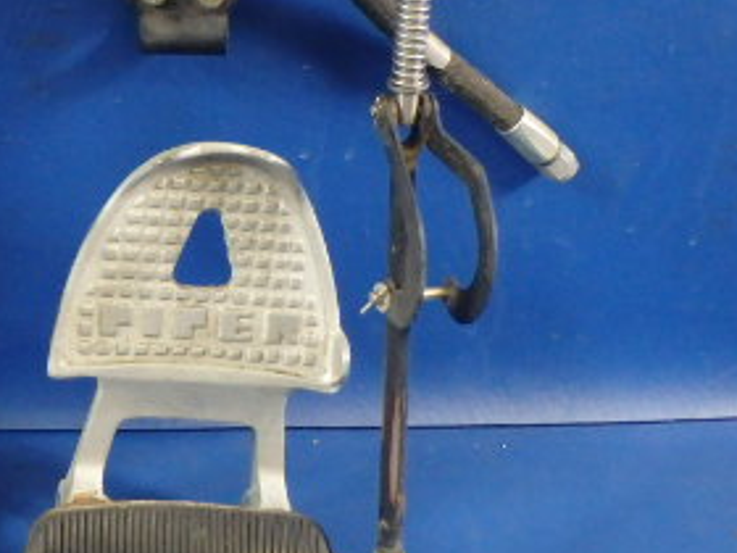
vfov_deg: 22.6
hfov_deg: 28.7
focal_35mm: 64
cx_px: 29
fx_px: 1363
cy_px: 103
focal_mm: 5
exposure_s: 1/20
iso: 800
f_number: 3.9
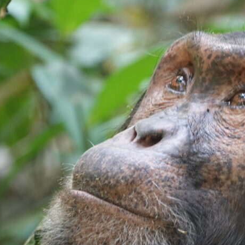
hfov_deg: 1.5
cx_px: 238
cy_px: 165
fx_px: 9056
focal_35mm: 1131
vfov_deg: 1.5
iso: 800
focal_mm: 220
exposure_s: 1/40
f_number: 4
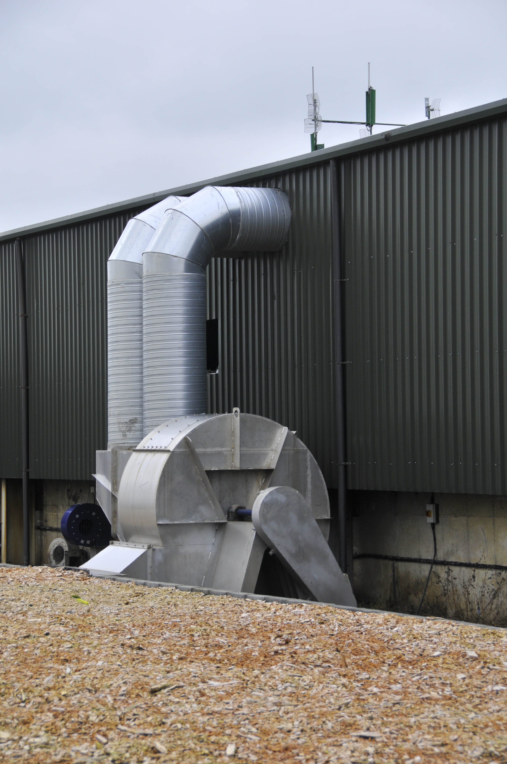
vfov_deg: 21.9
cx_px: 254
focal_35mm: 93
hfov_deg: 14.7
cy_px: 382
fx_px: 1970
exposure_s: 1/125
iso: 250
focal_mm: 62
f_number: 5.6
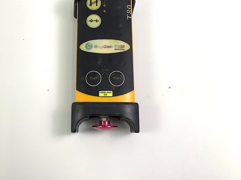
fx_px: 258
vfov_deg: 38.5
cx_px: 100
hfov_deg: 49.9
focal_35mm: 37
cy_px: 73
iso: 80
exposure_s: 1/100
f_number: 2.4
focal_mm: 3.3
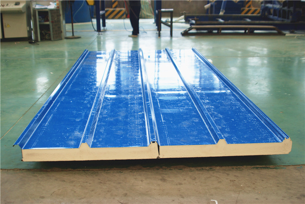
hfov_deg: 46.4
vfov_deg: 32.0
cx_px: 152
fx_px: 356
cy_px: 102
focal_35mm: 42
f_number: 4
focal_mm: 28
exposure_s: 1/60
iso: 200
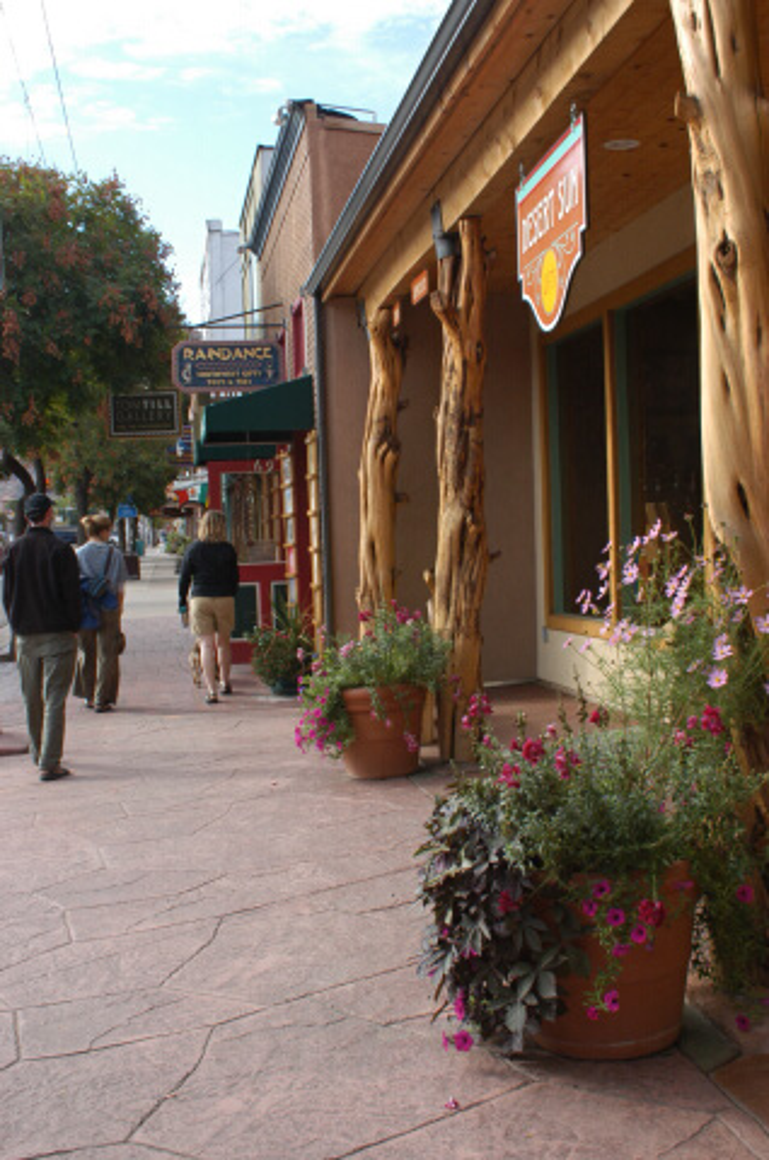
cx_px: 384
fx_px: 1352
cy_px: 580
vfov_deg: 46.5
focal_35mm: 42
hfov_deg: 31.8
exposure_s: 1/125
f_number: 10
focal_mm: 28
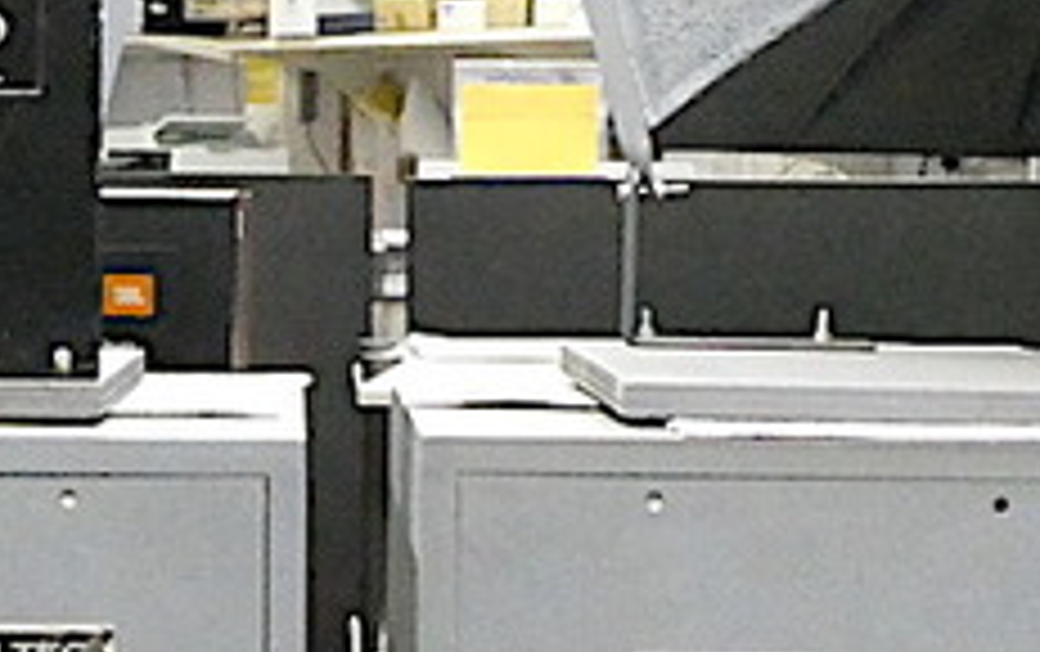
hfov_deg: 11.9
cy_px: 733
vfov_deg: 7.4
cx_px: 392
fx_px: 4995
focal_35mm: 176
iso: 1600
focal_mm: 7.2
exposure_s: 1/40
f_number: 3.8
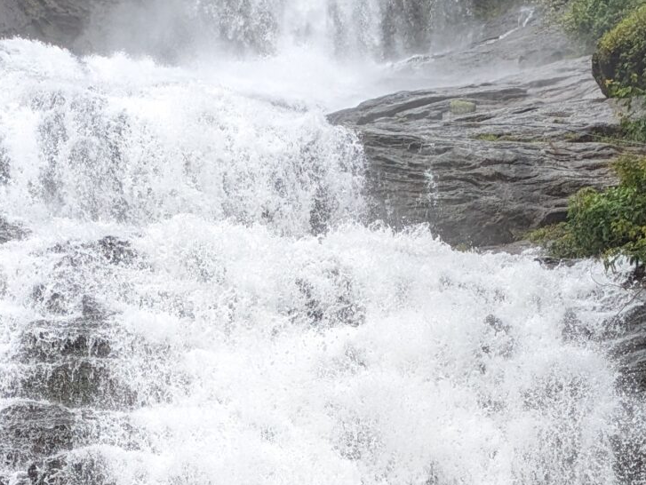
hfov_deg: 22.2
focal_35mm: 88
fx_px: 1643
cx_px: 295
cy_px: 624
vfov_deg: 16.0
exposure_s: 1/677
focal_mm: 5.43
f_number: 1.89
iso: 47
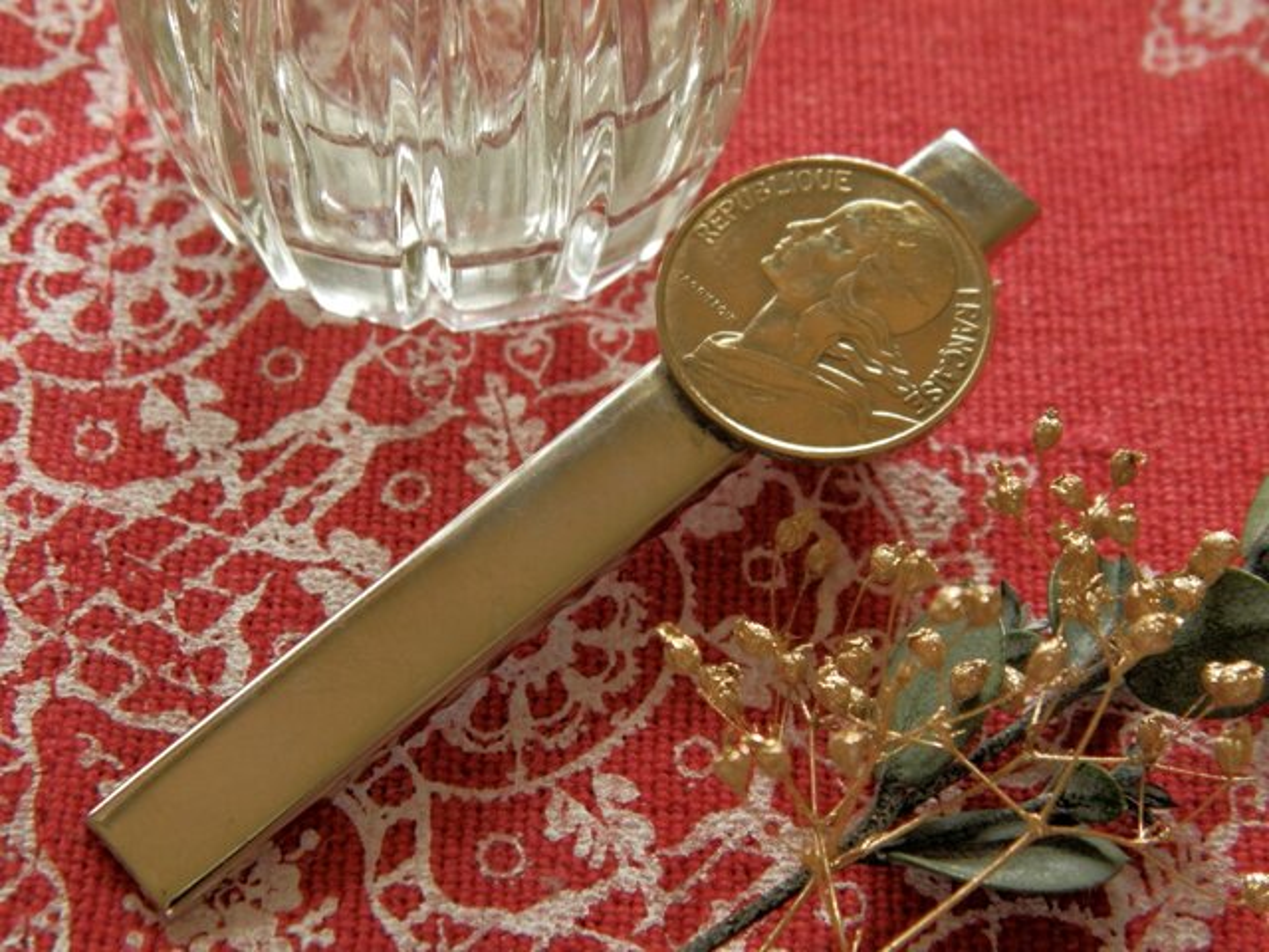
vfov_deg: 18.0
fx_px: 3006
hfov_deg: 23.8
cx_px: 634
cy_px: 476
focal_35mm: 82
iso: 200
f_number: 4.2
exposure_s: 1/125
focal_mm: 14.6
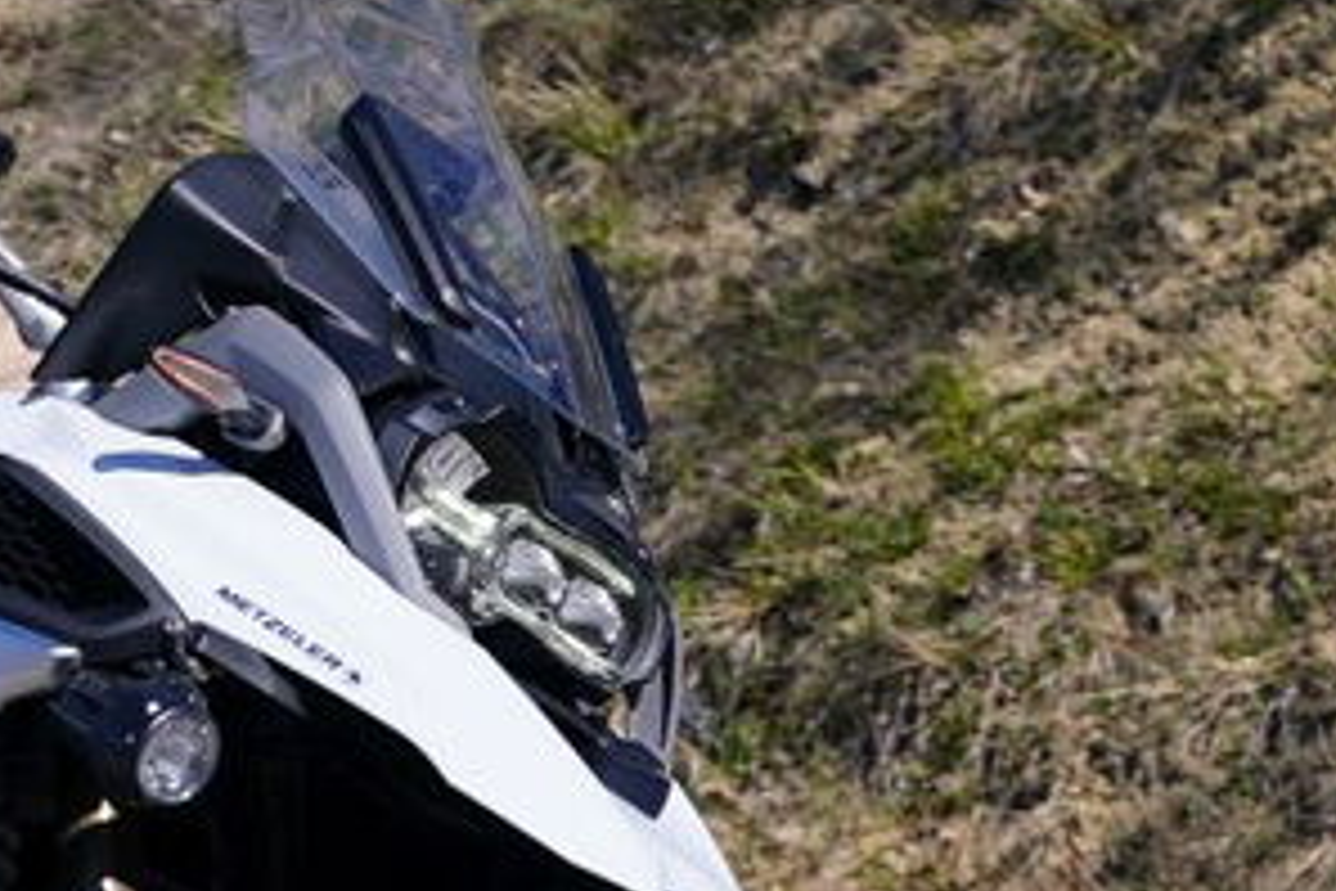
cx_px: -1768
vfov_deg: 6.9
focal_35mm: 199
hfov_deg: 9.3
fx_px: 7385
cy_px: 135
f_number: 5.6
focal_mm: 37
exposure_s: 1/2000
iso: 200
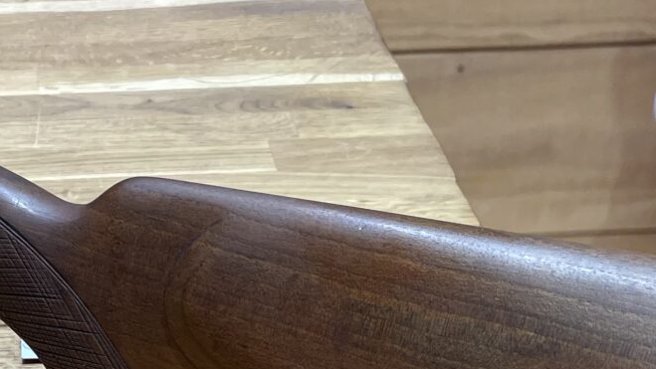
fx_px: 1531
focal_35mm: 88
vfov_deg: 13.4
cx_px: 95
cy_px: 448
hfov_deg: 23.7
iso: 64
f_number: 1.6
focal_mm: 5.1
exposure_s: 1/100
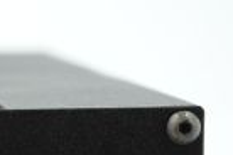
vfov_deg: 3.2
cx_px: -213
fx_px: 2809
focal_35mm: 434
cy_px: 225
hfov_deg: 4.7
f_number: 7.1
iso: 800
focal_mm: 100
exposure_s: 1/100
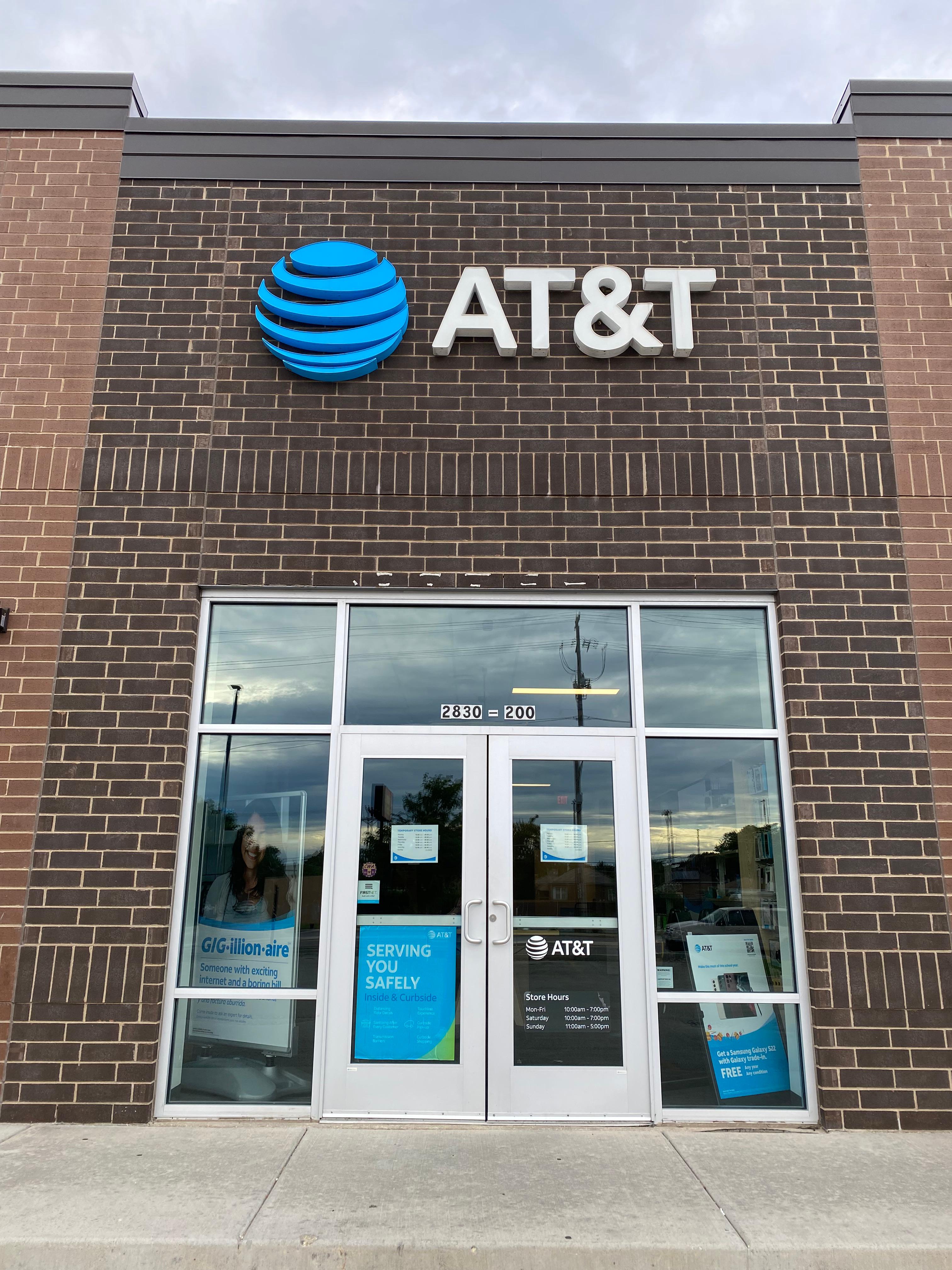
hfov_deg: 53.1
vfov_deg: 67.3
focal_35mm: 26
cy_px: 635
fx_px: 953
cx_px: 476
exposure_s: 1/669
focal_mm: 4.25
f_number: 1.8
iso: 32
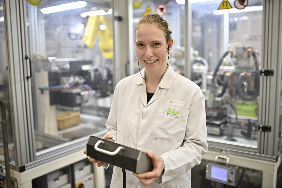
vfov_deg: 37.9
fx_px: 274
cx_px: 141
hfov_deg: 54.4
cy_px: 94
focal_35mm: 35
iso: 400
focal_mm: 35
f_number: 1.4
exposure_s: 1/200
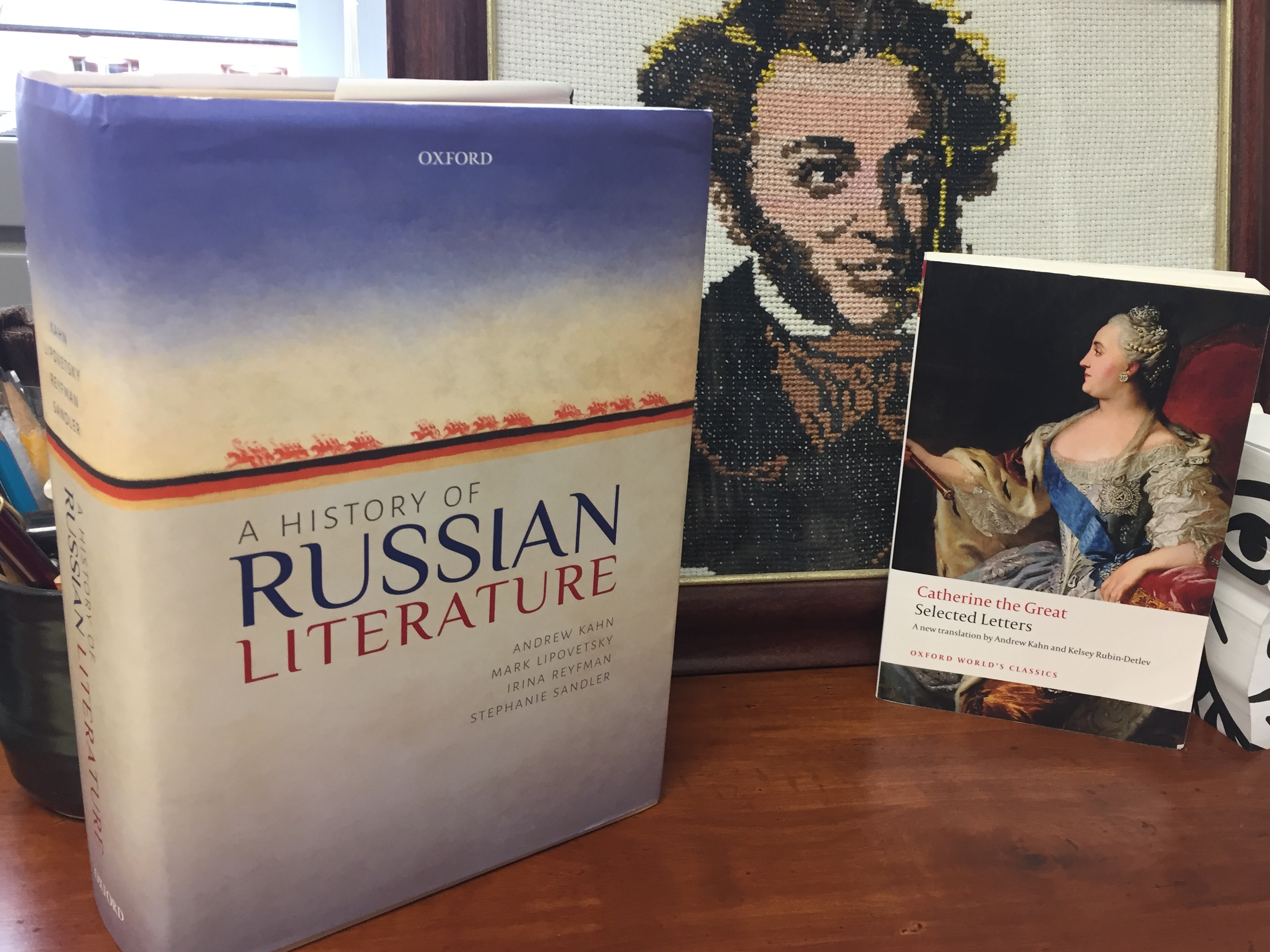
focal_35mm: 34
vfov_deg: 41.8
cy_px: 438
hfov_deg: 53.8
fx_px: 1247
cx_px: 724
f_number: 2.2
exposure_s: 1/30
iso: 64
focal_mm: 4.15
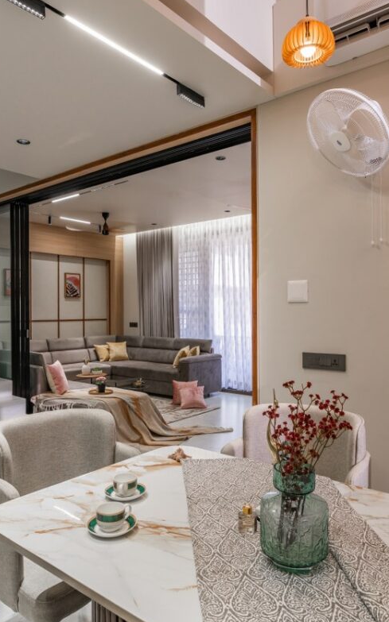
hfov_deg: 49.3
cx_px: 198
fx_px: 424
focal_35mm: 25
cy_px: 311
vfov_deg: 72.6
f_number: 8
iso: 160
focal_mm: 16
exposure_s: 1/13
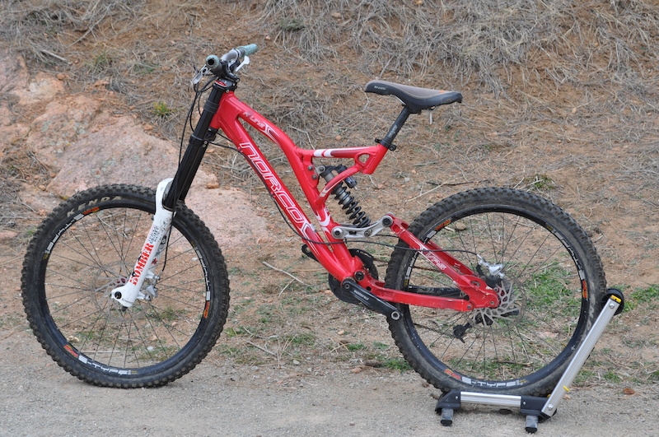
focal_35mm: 72
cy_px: 218
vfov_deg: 18.9
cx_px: 330
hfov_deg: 28.1
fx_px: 1316
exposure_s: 1/80
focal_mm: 48
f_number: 9
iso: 200
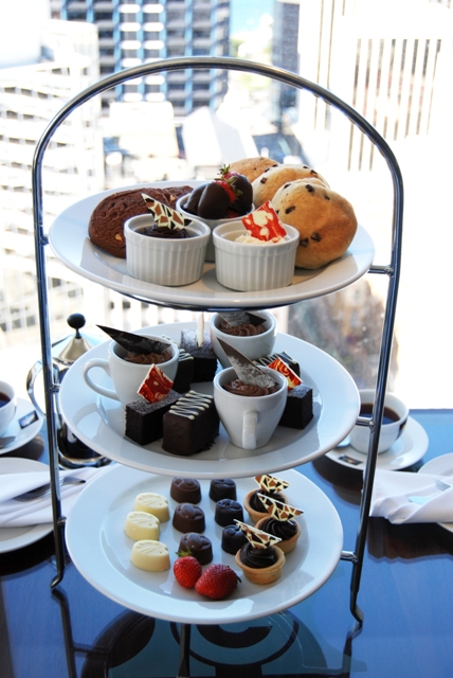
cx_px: 226
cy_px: 339
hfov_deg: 28.1
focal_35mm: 48
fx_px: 904
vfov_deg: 41.1
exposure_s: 1/250
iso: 200
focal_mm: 32
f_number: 4.5
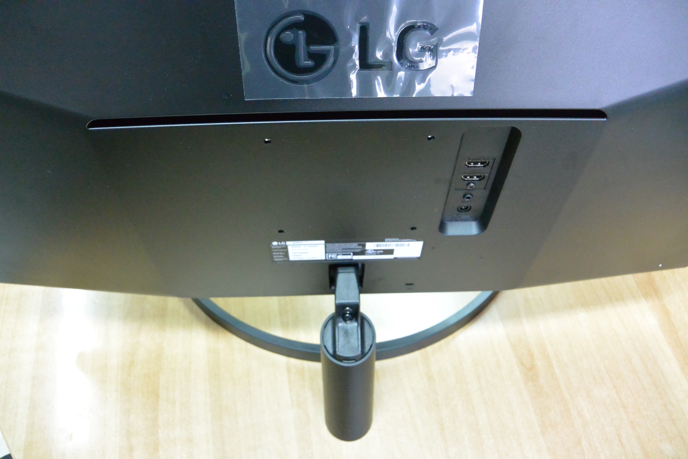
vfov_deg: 45.0
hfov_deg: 63.7
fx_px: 554
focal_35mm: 29
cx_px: 344
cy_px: 230
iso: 2000
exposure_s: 1/60
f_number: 3.5
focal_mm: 11
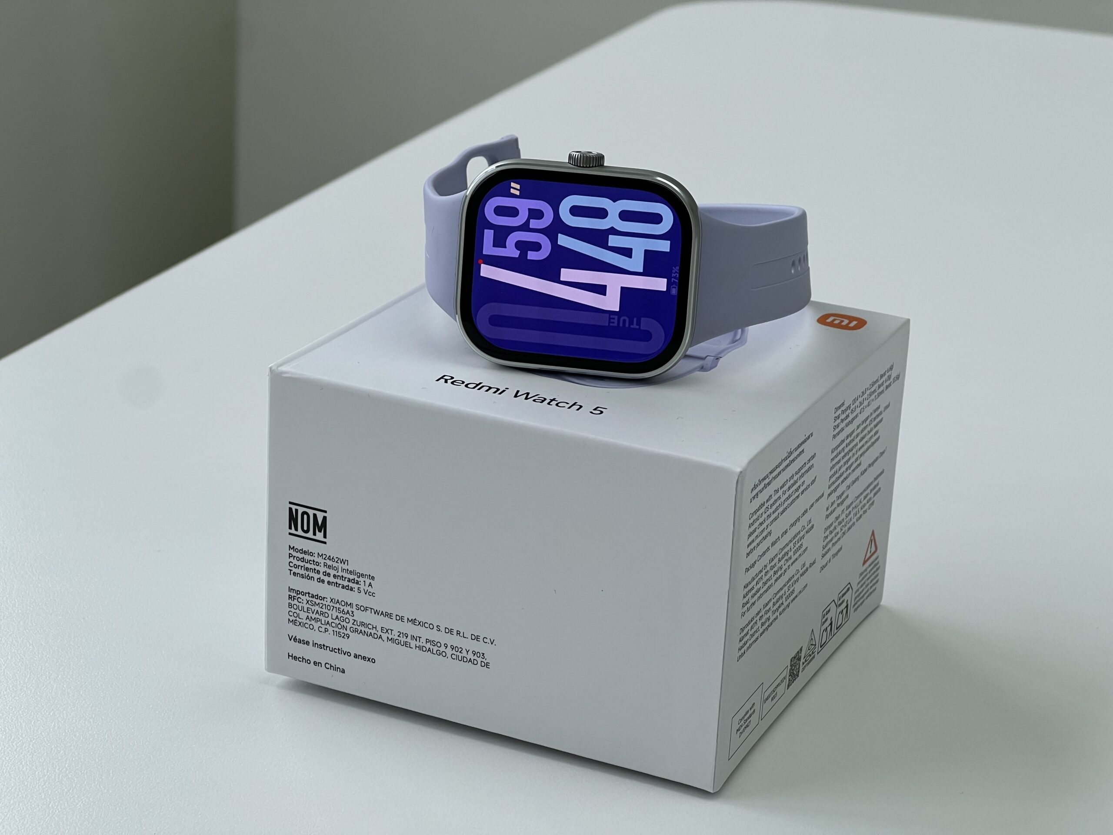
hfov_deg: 25.3
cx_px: 556
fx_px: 2476
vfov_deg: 19.1
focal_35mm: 77
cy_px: 418
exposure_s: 1/116
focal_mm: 9
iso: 32
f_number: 2.8
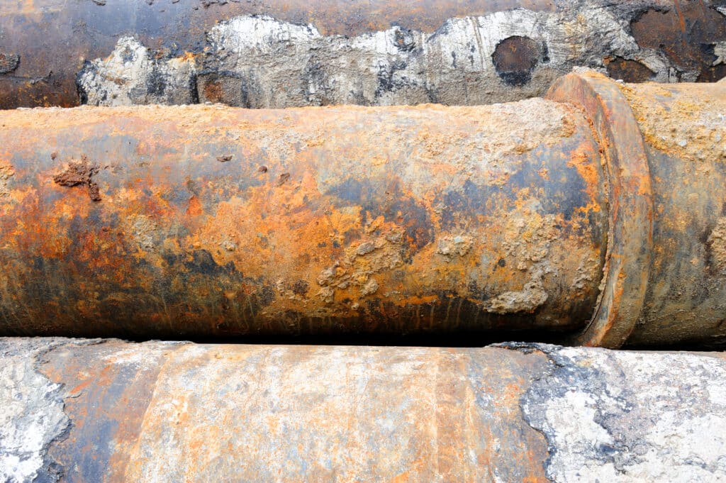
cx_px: 363
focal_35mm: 35
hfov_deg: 54.5
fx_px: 705
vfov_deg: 37.8
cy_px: 242
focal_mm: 35
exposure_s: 1/13
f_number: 22
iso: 200
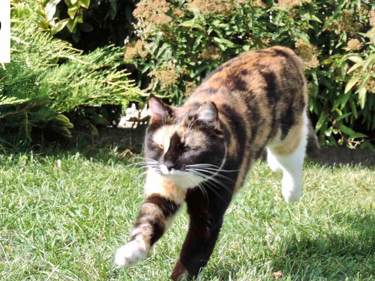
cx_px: 170
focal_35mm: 103
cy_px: 166
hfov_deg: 19.1
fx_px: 1116
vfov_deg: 14.4
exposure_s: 1/800
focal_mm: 15.1
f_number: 4
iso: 400
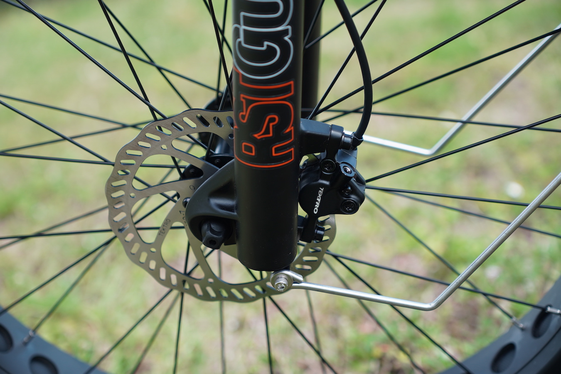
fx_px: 1145
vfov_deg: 18.5
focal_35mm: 74
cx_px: 280
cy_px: 187
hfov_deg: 27.5
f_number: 2.8
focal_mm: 49
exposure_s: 1/100
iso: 100
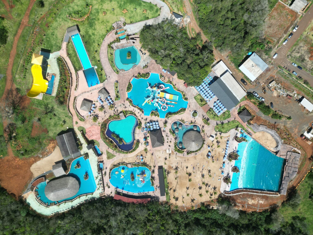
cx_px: 156
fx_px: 217
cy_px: 118
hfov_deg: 71.6
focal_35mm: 24
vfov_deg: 56.8
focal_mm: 6.72
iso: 140
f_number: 1.7
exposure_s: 1/2500
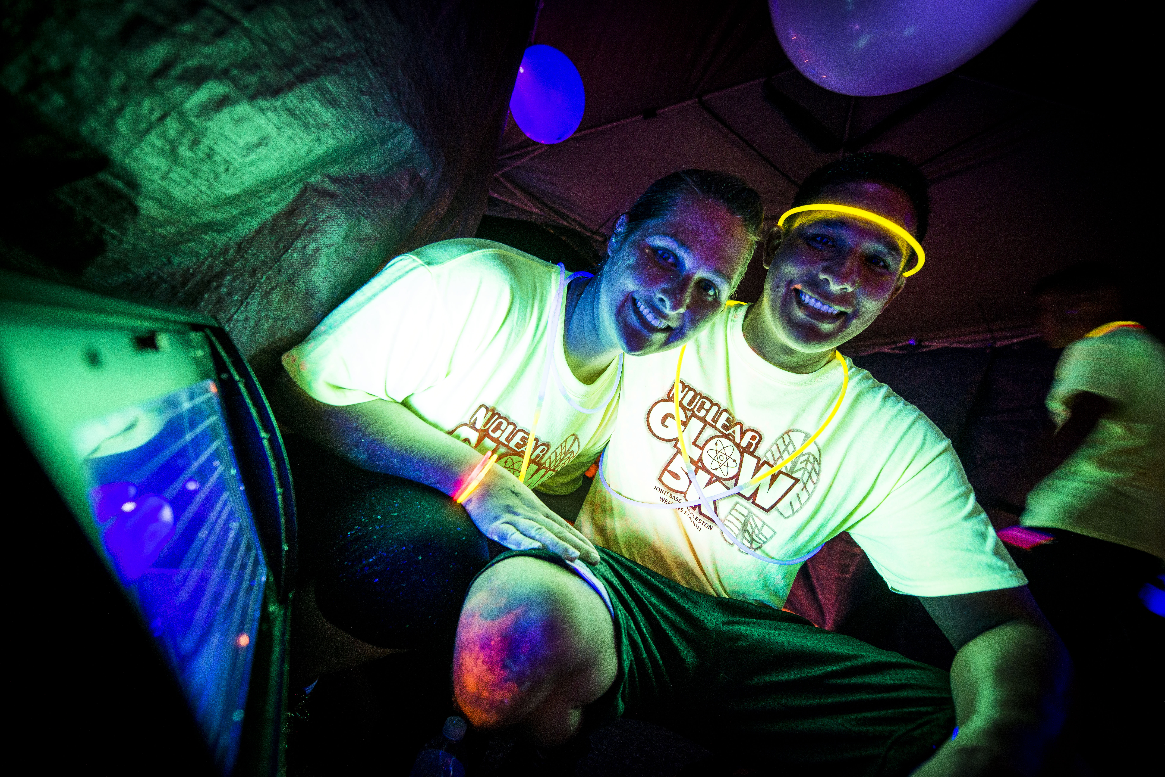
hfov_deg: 104.2
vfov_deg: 81.2
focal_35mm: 14
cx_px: 582
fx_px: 453
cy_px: 388
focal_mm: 14
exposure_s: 1/30
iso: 640
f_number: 2.8
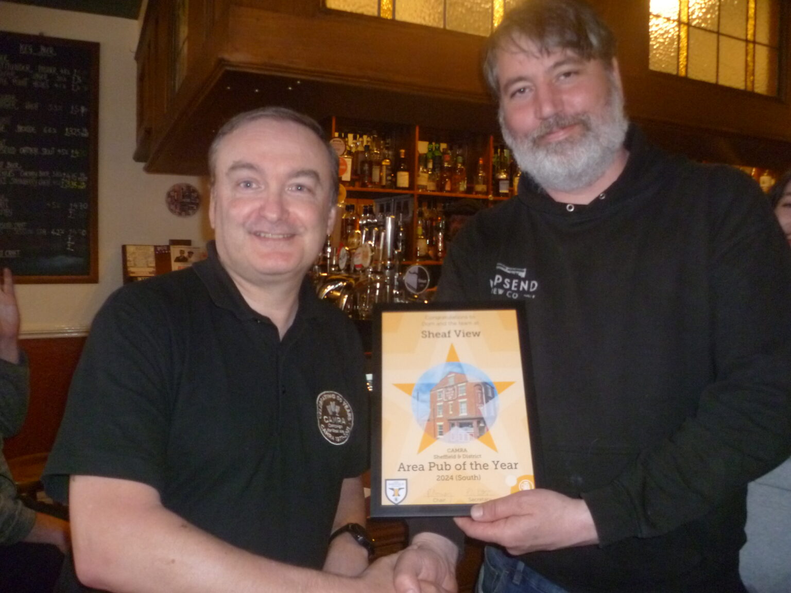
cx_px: 396
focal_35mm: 28
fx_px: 640
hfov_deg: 63.4
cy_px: 296
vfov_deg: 49.7
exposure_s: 1/30
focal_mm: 5
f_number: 2.8
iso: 400
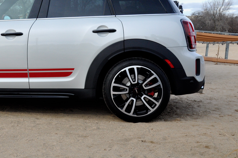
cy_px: 27
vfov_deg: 20.9
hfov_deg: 30.3
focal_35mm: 64
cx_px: 31
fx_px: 423
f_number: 13
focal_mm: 24
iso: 500
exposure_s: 1/180
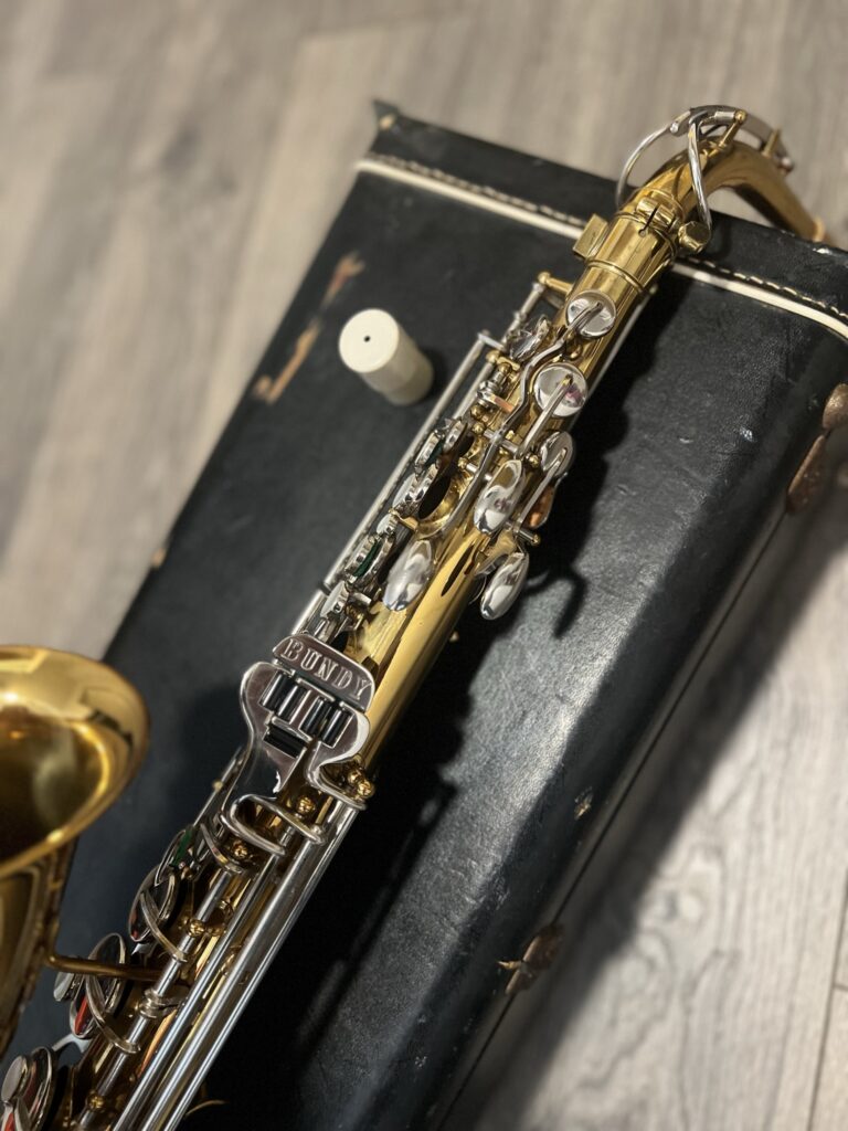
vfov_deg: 67.3
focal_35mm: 26
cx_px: 424
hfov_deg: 53.1
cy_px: 566
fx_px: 849
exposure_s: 1/30
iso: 500
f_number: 1.5
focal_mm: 5.7
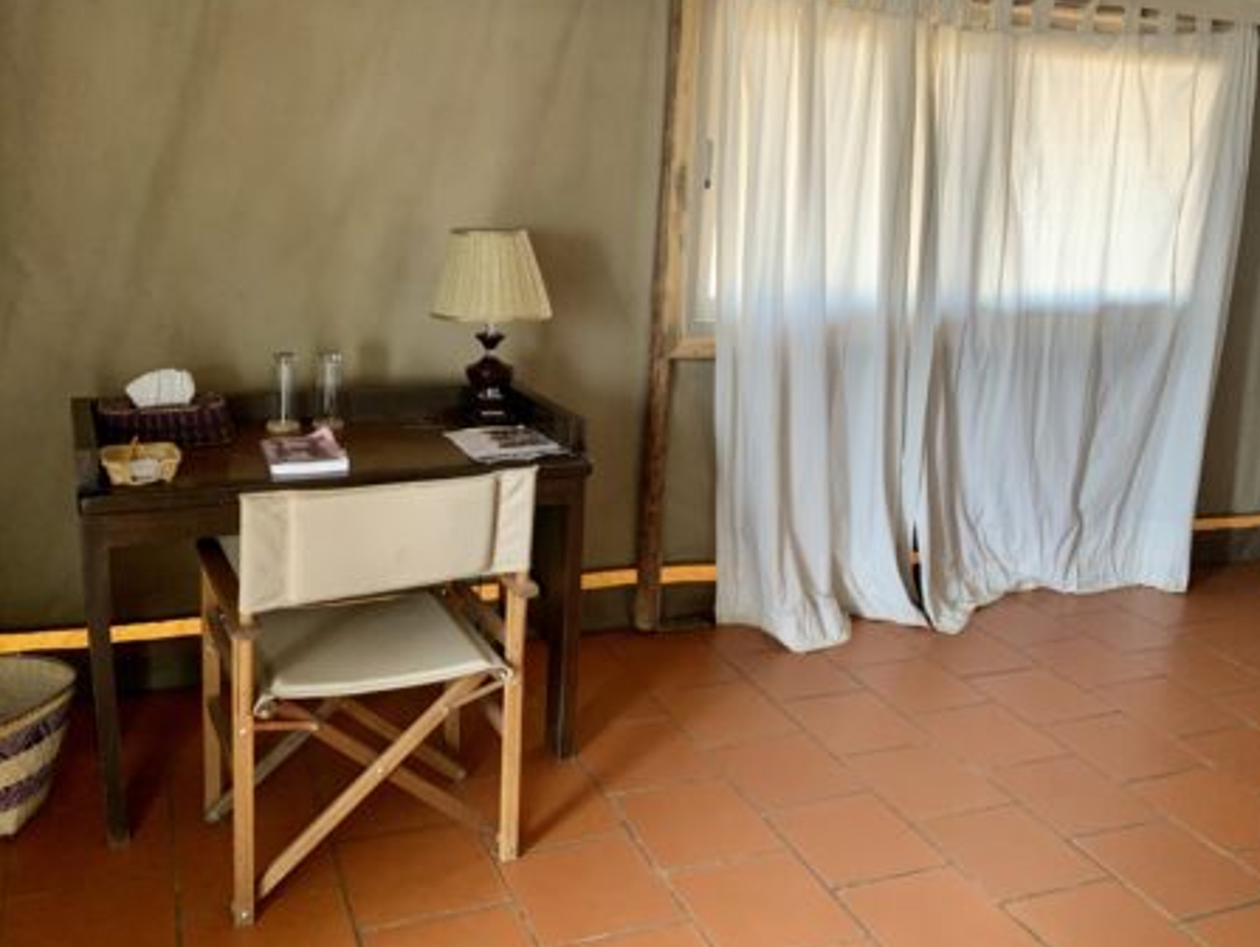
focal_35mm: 32
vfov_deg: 44.2
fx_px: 1166
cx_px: 634
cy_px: 455
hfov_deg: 56.8
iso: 250
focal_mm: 4.25
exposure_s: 1/60
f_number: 1.8
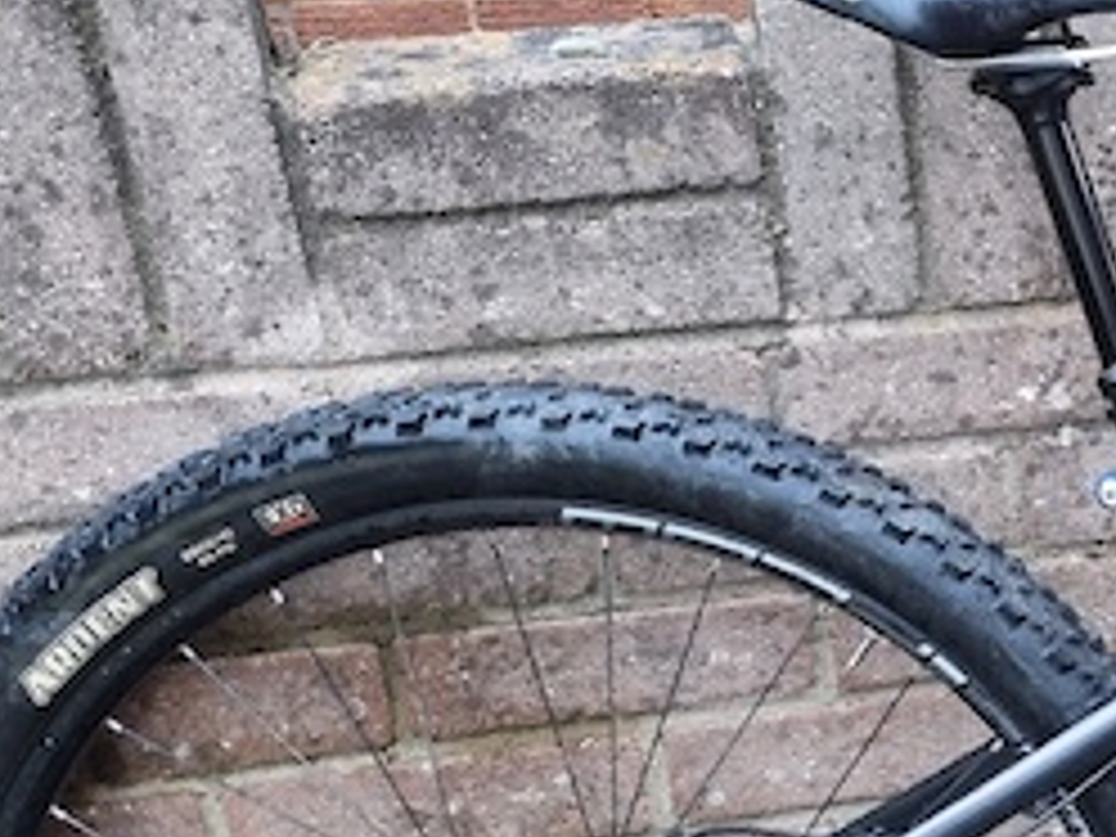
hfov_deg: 20.4
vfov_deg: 17.4
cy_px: 706
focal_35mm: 84
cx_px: 1606
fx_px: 2708
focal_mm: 5.4
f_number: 1.8
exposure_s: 1/100
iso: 250
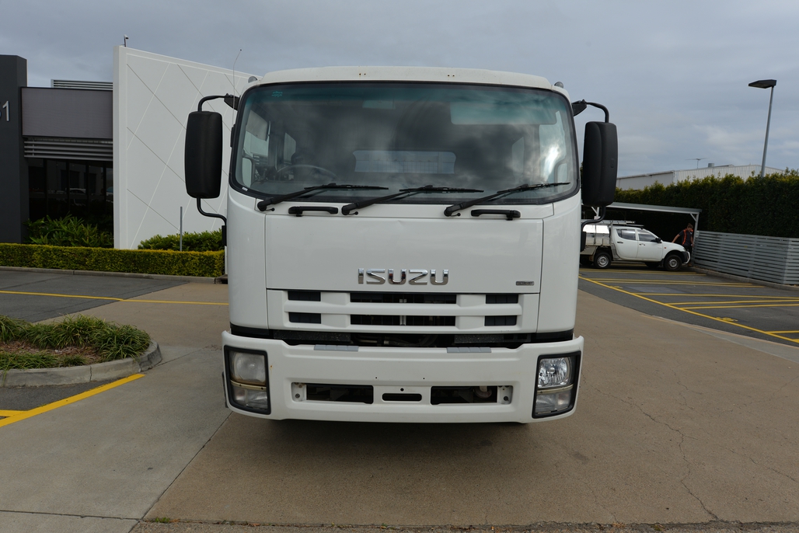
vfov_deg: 55.1
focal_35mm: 23
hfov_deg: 76.1
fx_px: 511
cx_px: 400
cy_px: 266
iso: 100
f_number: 9
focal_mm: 23
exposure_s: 1/320
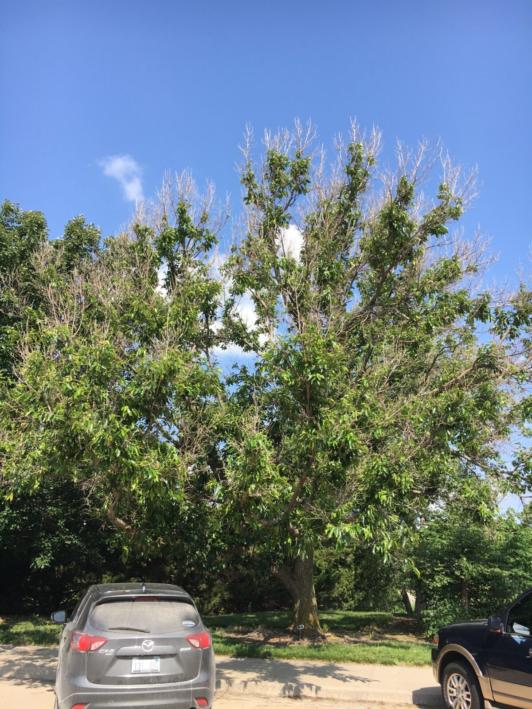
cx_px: 266
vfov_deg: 61.7
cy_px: 354
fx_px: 594
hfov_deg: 48.2
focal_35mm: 29
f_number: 2.2
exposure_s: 1/712
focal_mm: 4.15
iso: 25
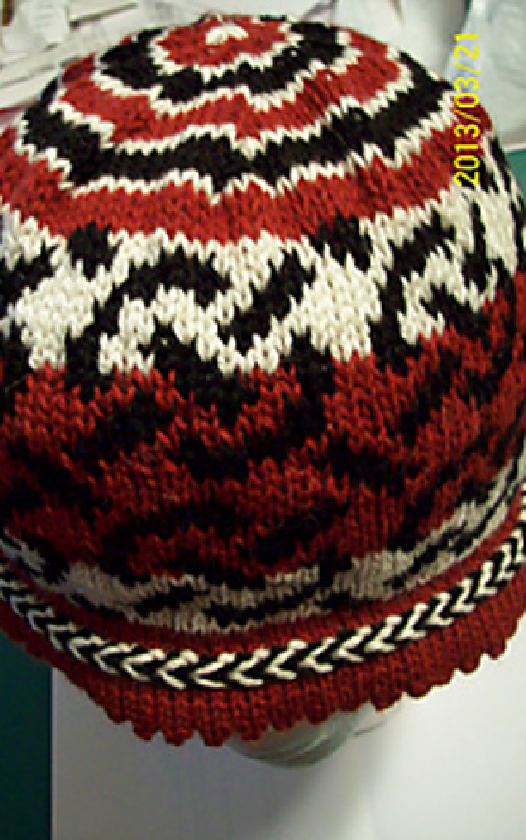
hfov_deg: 32.7
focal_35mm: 39
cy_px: 416
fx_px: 894
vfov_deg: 50.4
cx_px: 223
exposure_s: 1/8
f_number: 2.7
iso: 200
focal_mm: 6
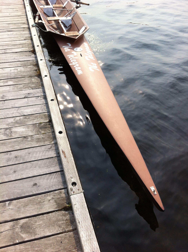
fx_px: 254
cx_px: 94
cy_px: 126
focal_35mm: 35
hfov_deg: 40.6
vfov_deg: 52.7
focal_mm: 3.85
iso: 80
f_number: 2.8
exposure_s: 1/1117
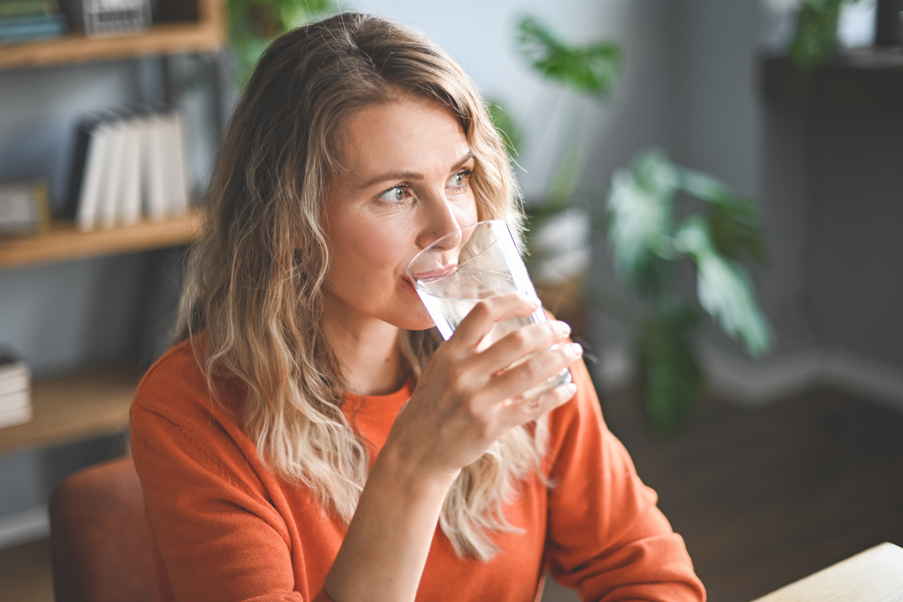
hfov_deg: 39.6
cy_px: 301
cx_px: 452
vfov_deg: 27.0
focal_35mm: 50
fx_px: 1254
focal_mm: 50
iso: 500
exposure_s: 1/160
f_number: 2
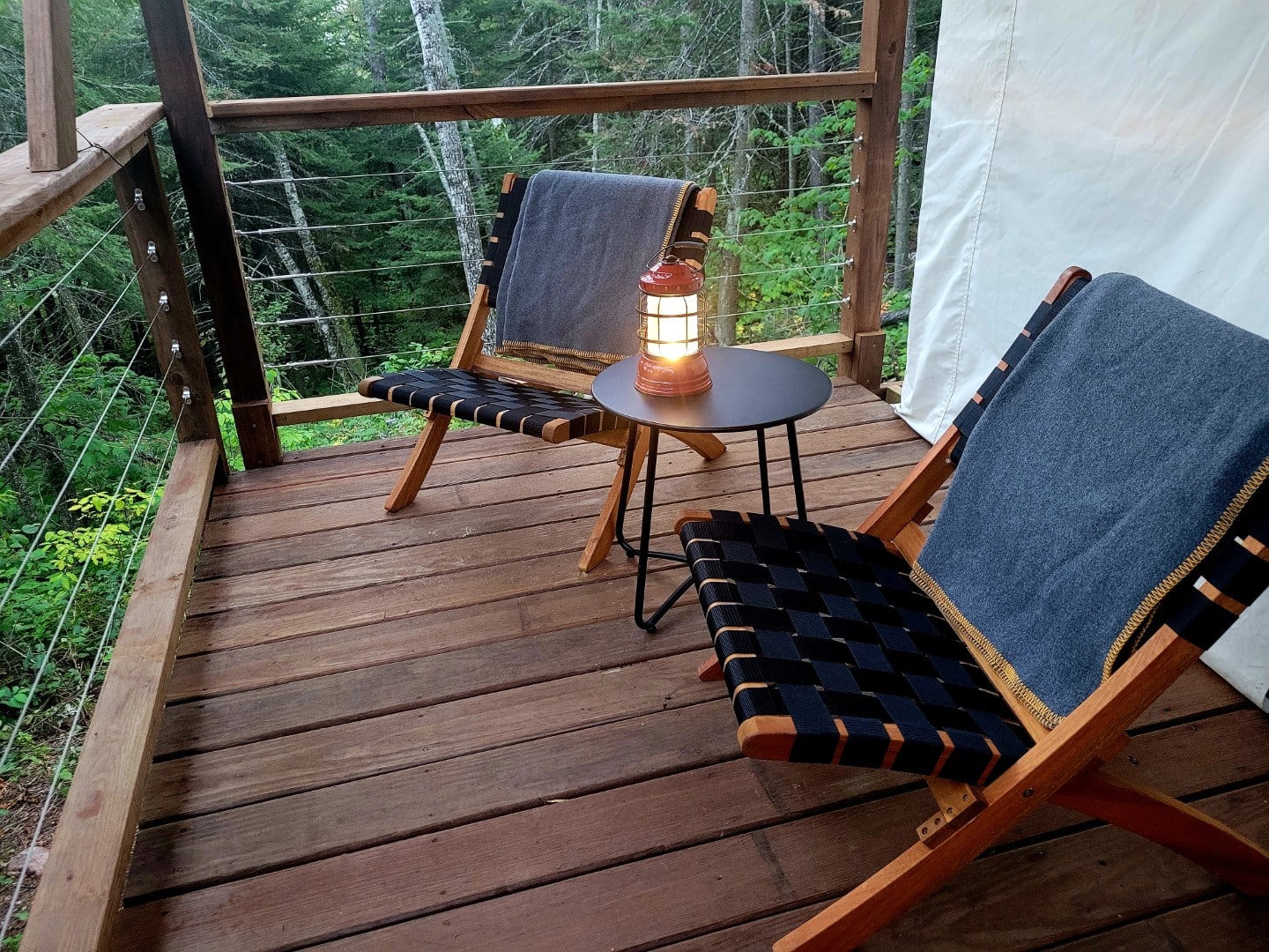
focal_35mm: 26
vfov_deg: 53.1
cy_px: 476
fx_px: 953
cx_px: 634
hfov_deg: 67.3
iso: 640
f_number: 1.8
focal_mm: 5.4
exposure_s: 1/40
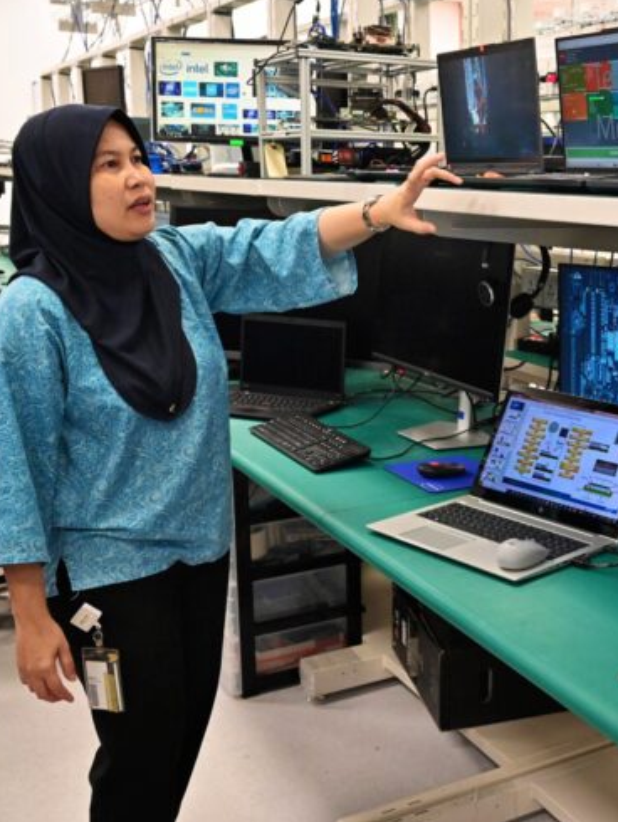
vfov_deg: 38.2
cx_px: 558
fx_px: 1189
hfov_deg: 28.0
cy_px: 409
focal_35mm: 50
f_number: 7.1
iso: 4000
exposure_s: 1/250
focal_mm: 34
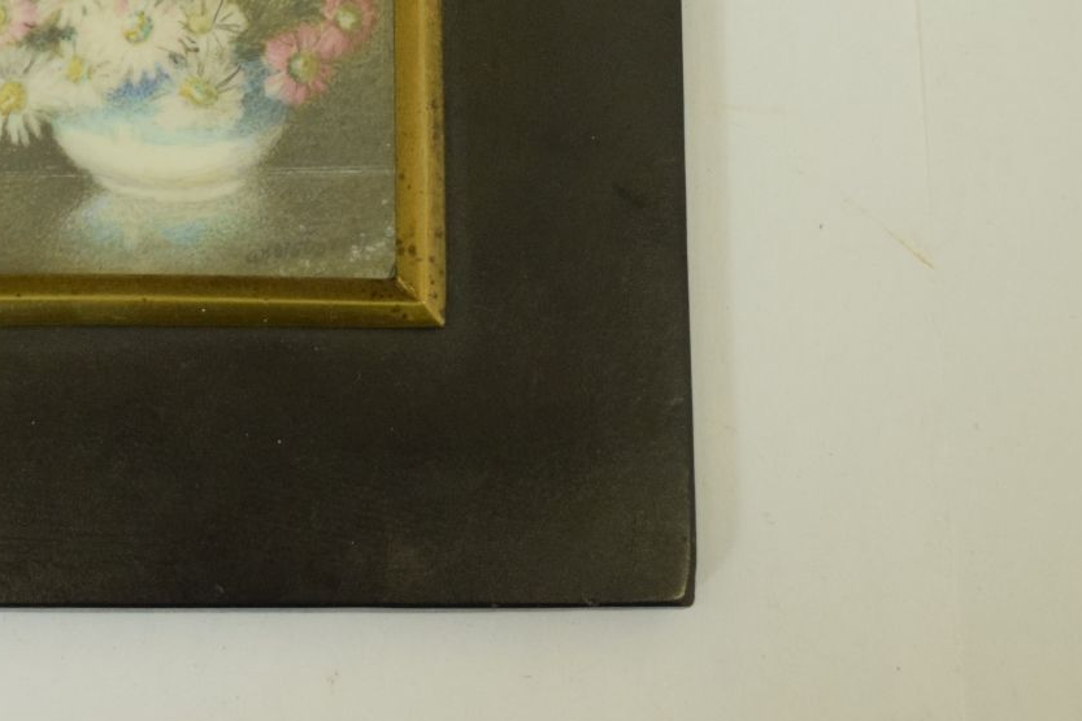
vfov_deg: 9.4
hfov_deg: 14.1
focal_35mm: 144
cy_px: -132
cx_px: 103
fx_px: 4327
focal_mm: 40
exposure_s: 1/125
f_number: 5.6
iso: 1600
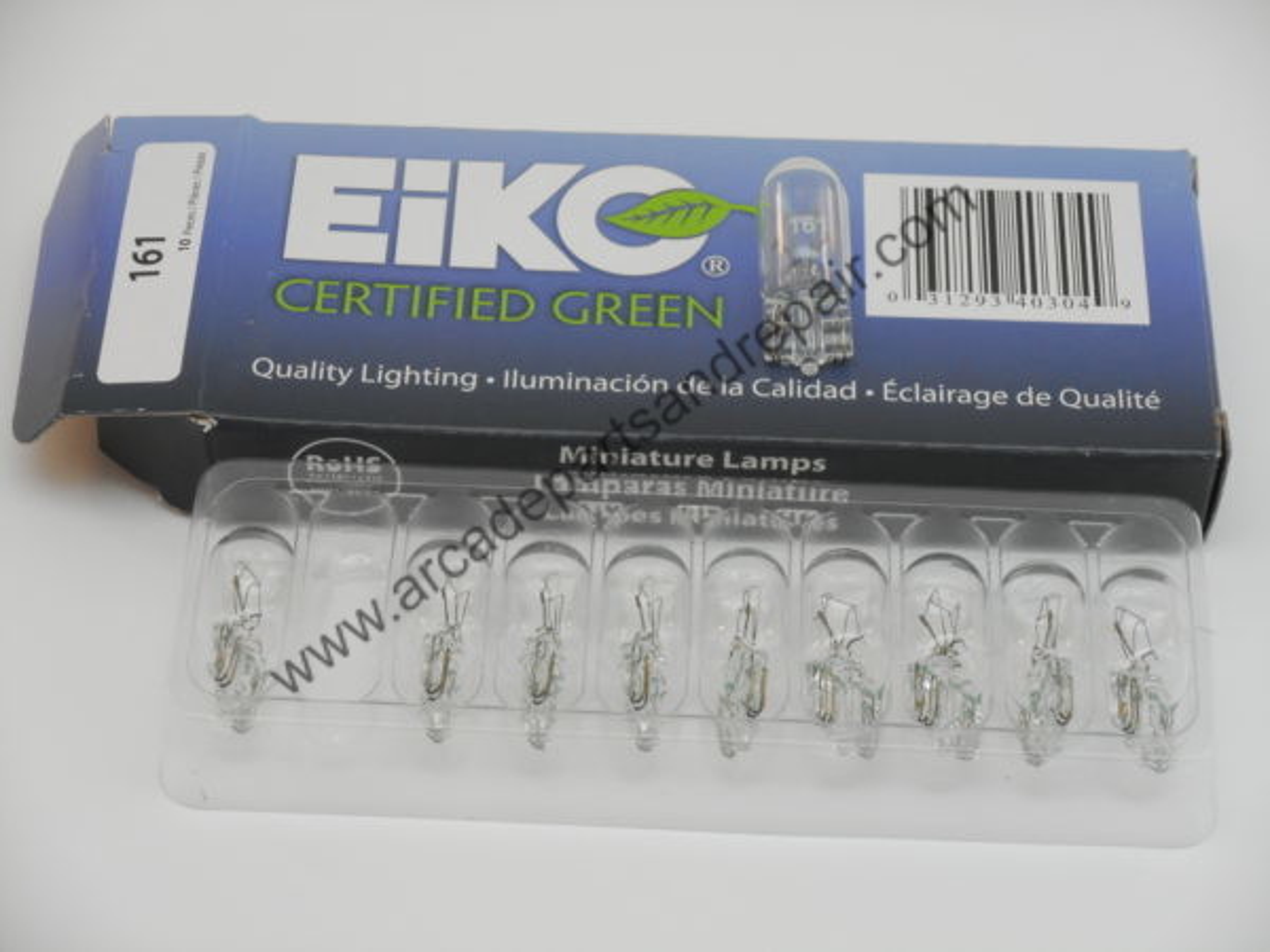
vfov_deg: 14.5
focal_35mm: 102
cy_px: 476
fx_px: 3742
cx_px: 635
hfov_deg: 19.3
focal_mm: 18.2
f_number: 5.8
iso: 200
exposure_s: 1/60
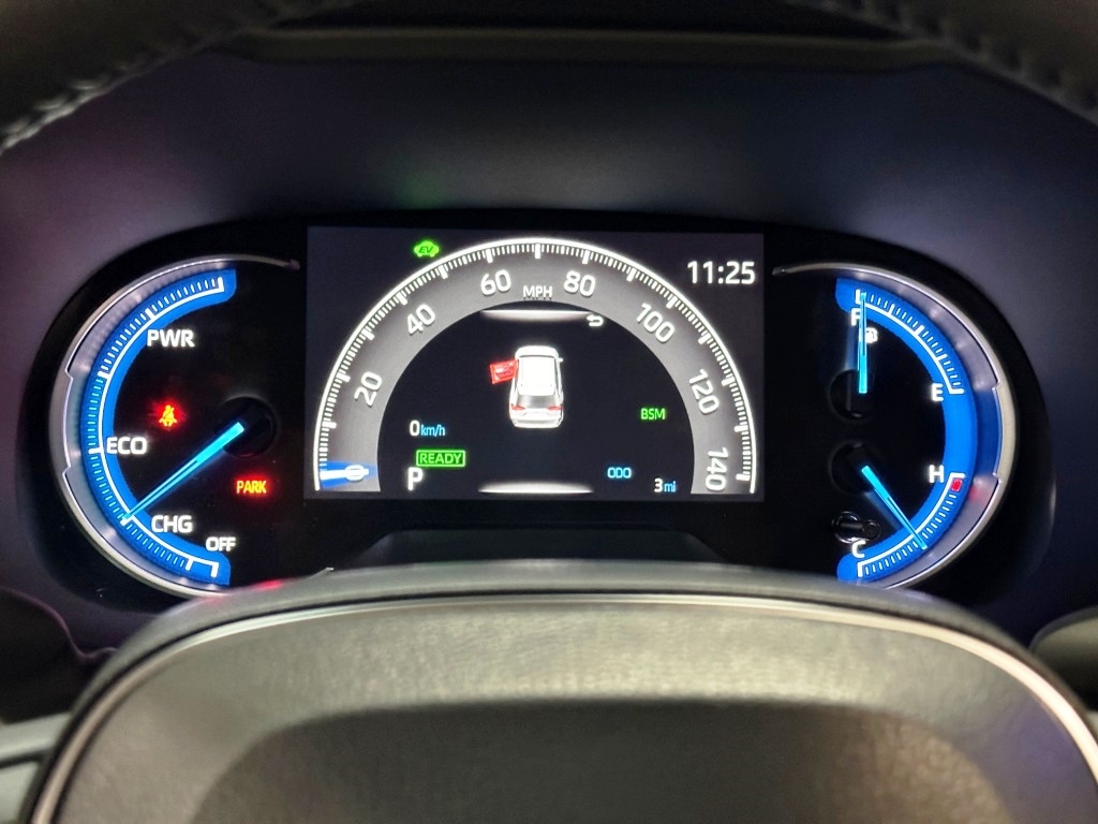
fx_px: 1523
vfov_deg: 30.3
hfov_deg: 39.7
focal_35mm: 48
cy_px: 412
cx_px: 549
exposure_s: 1/28
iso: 500
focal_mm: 6.86
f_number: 1.78
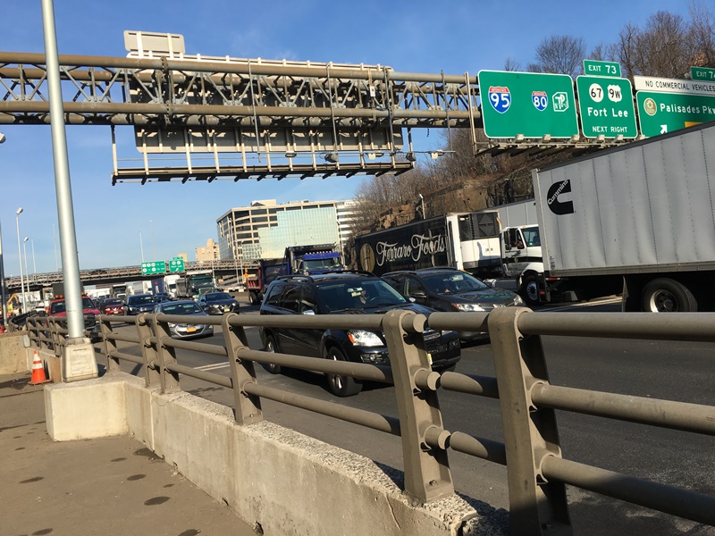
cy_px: 268
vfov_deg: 48.2
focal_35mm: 29
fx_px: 599
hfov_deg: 61.7
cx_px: 358
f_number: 2.2
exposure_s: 1/1425
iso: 25
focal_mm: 4.15
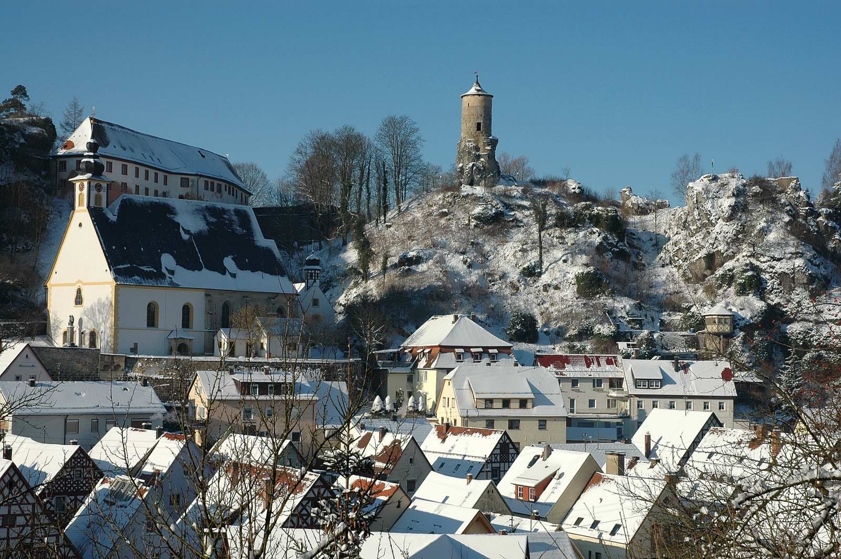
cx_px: 420
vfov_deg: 20.6
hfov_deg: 30.5
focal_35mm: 66
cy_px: 280
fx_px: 1541
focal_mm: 44
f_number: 10
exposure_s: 1/400
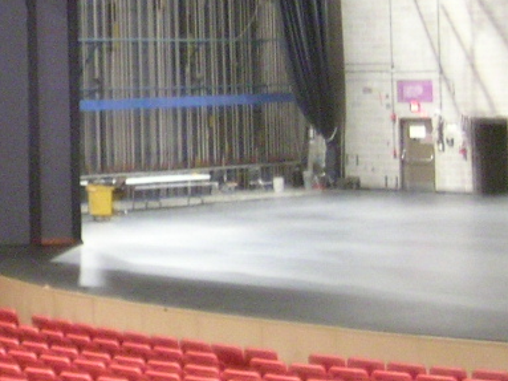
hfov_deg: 15.6
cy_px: 17
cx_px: -244
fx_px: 1716
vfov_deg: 12.5
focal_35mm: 117
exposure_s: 1/1.1
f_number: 2.8
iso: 200
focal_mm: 5.8
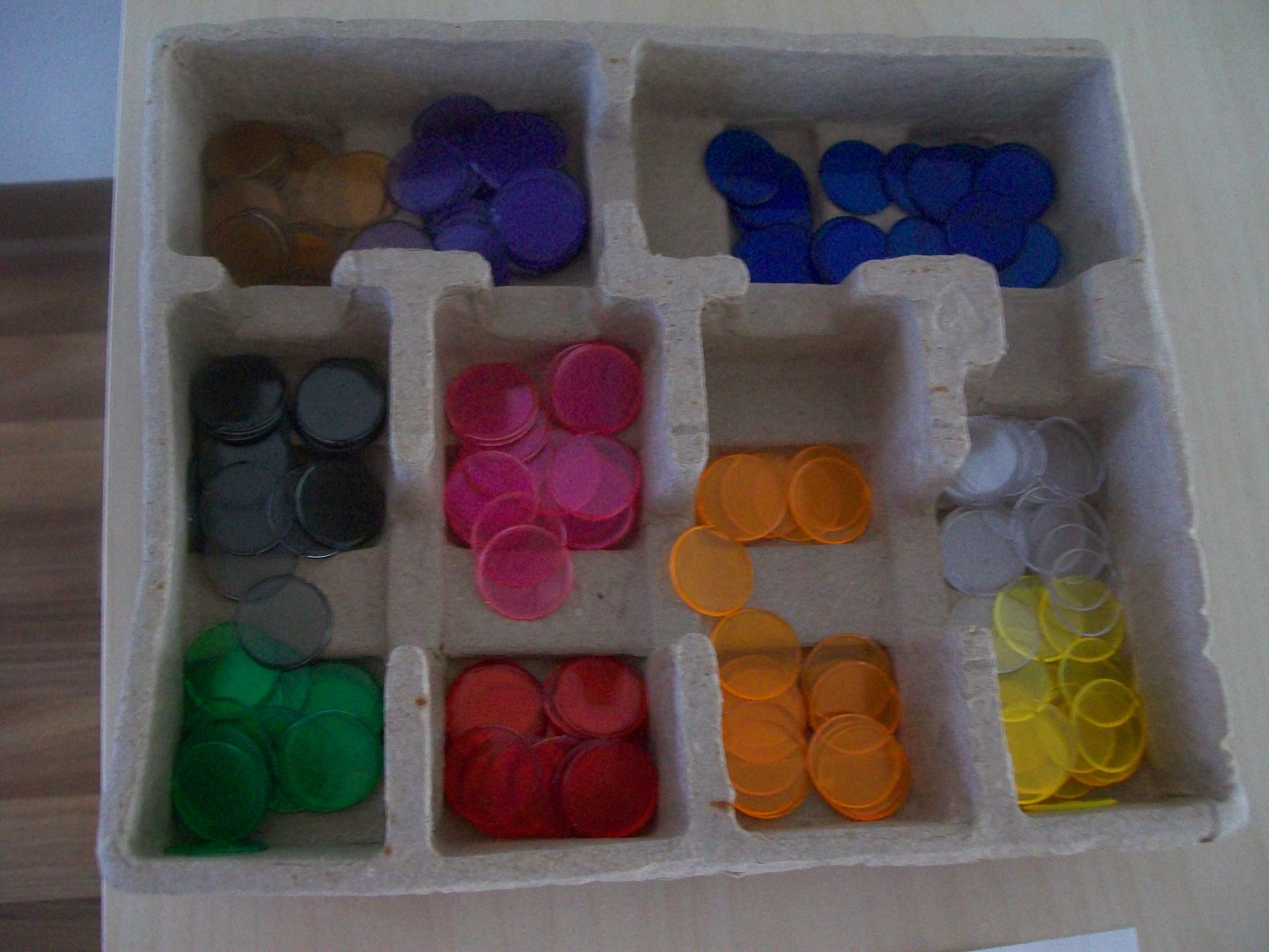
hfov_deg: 51.4
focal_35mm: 36
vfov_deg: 39.7
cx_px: 634
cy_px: 476
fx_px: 1320
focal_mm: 6
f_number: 2.7
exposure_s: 1/8
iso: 200
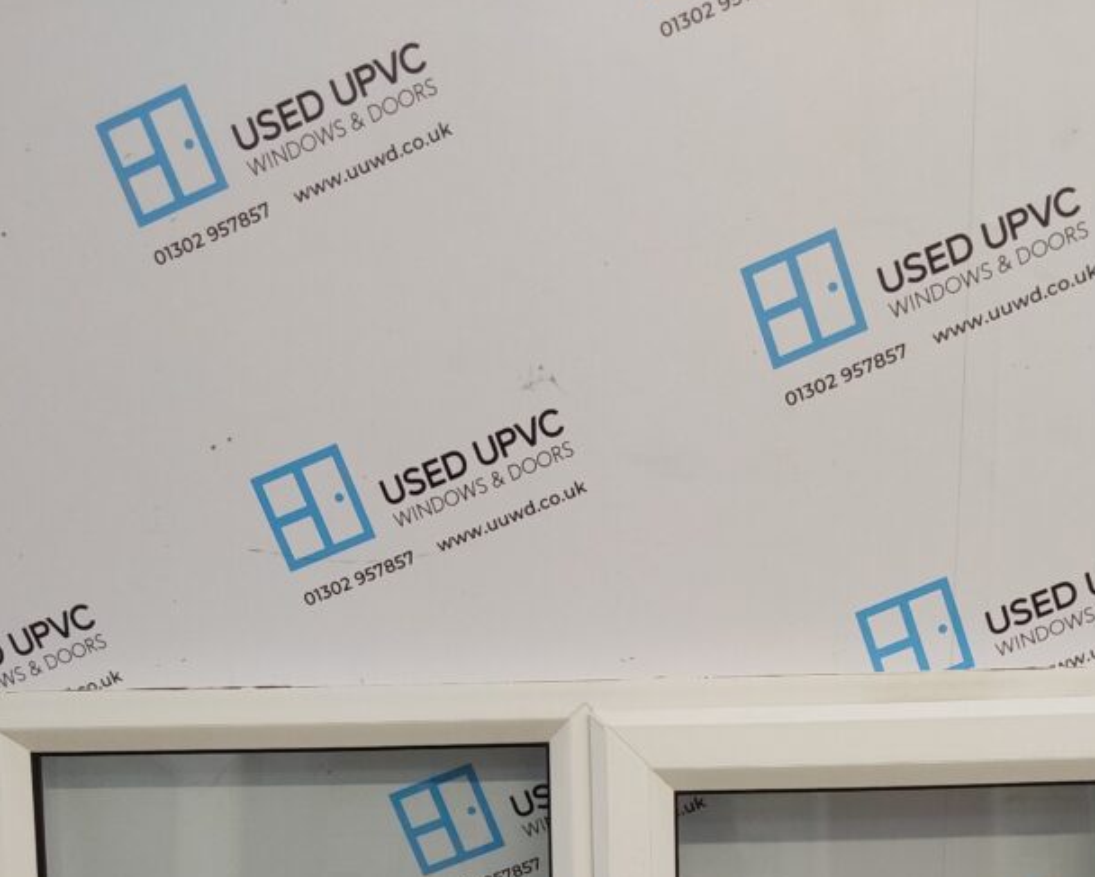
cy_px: 902
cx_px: 602
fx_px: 1491
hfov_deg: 40.3
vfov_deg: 30.2
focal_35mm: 46
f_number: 1.9
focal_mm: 2.91
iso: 50
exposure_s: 1/50
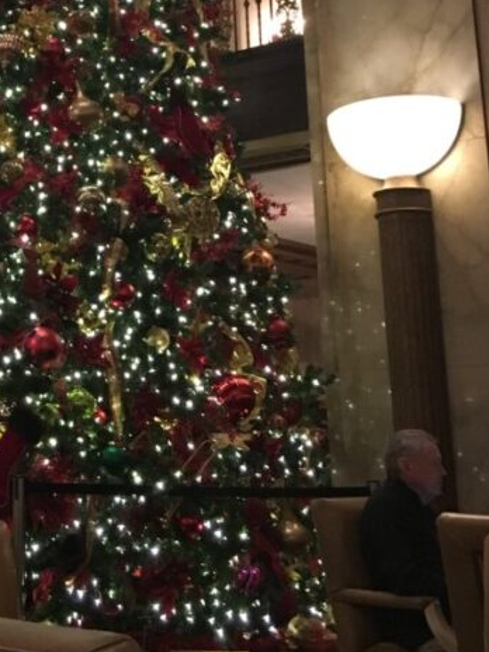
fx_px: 1205
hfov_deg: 22.0
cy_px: 115
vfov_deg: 29.5
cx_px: -8
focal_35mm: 64
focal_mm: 4.15
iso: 250
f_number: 2.2
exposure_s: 1/15
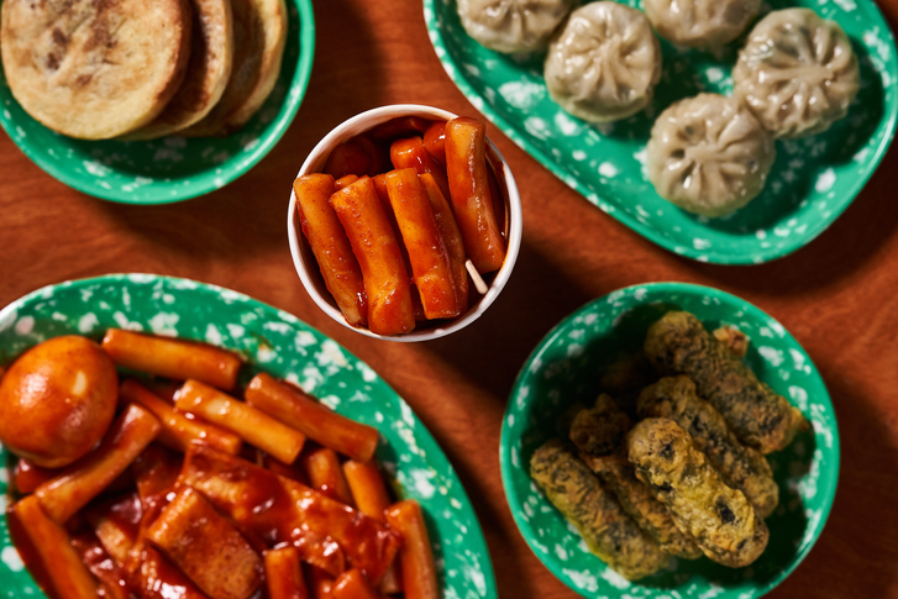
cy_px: 300
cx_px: 449
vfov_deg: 13.7
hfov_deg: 20.4
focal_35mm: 100
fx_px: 2495
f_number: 7.1
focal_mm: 100
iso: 800
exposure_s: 1/125
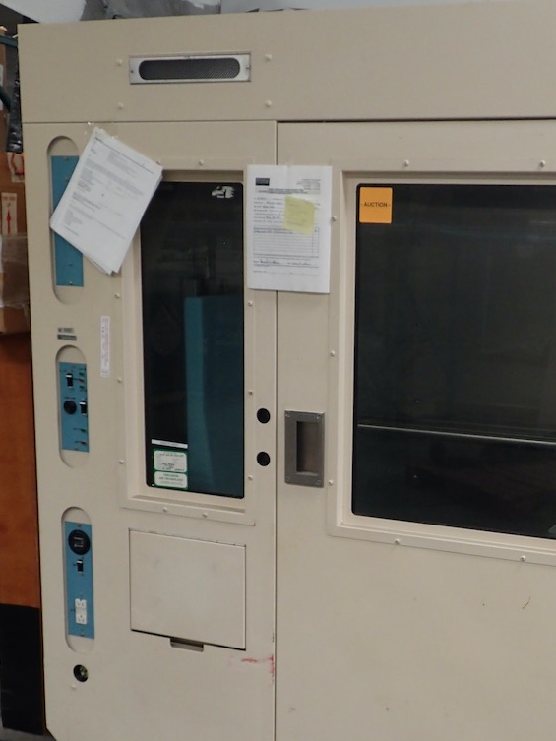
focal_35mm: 51
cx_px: 397
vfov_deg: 37.3
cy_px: 464
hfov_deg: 28.3
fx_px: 1092
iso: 200
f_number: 2.3
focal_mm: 5.5
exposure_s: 1/40
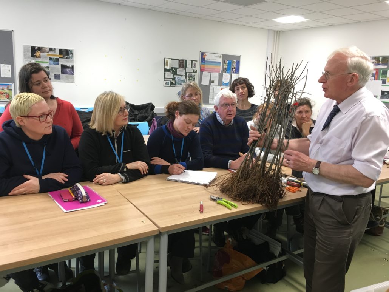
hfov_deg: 61.6
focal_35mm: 29
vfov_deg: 48.2
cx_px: 194
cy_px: 146
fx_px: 326
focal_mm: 4.15
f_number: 2.2
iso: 125
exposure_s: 1/33
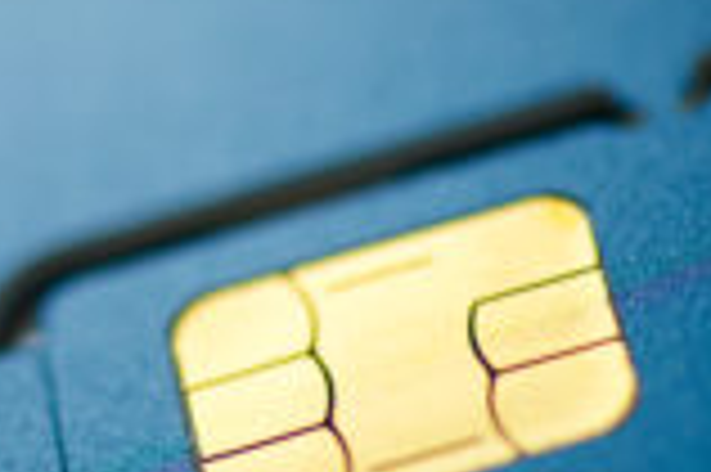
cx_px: 220
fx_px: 3374
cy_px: 175
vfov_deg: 8.0
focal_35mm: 171
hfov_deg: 12.0
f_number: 5
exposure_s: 1/160
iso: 100
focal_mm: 60
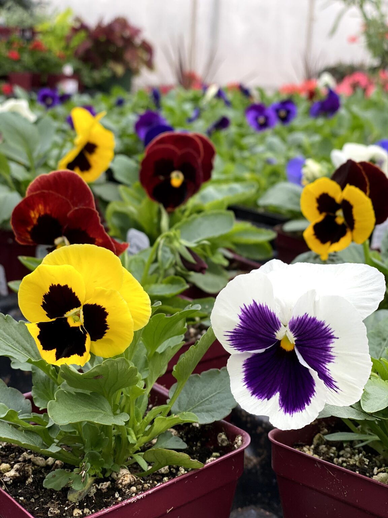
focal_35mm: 52
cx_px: 194
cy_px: 259
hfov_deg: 28.0
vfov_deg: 36.8
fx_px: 777
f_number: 2
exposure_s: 1/366
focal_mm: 6
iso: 20
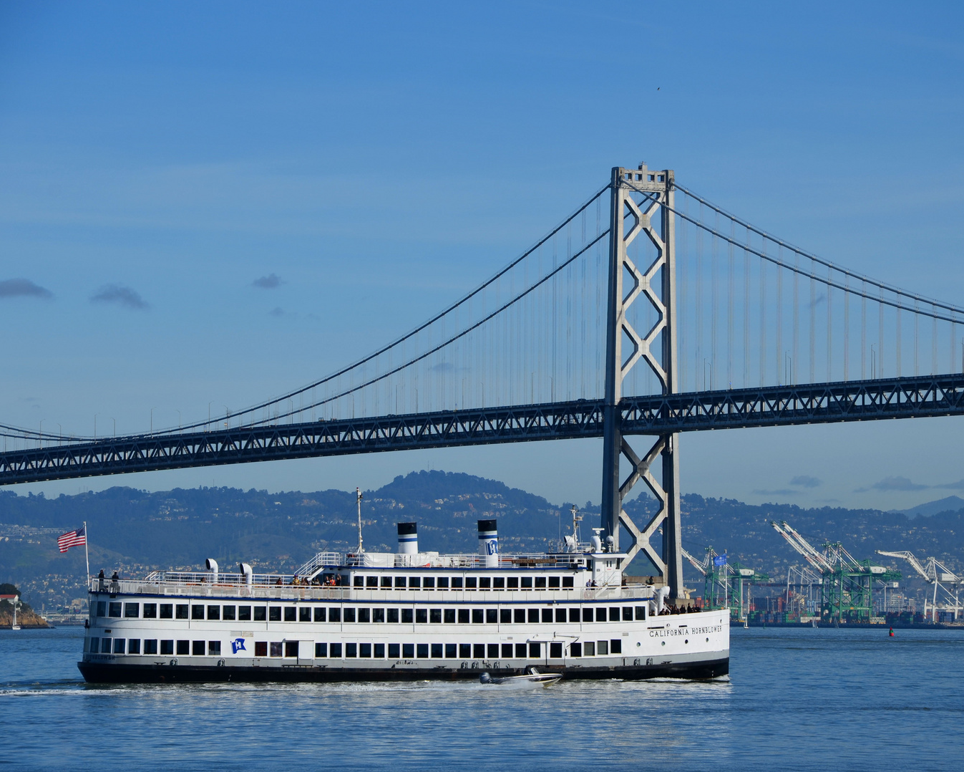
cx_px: 567
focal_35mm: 179
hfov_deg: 10.8
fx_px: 5095
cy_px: 386
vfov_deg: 8.7
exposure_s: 1/500
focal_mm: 105
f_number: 11
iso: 100
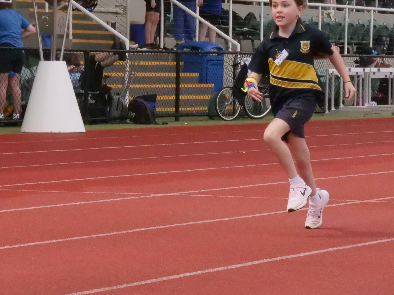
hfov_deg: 12.1
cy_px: 176
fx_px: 1855
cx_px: 177
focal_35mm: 163
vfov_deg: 9.1
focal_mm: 32
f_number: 10
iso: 5000
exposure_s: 1/6400
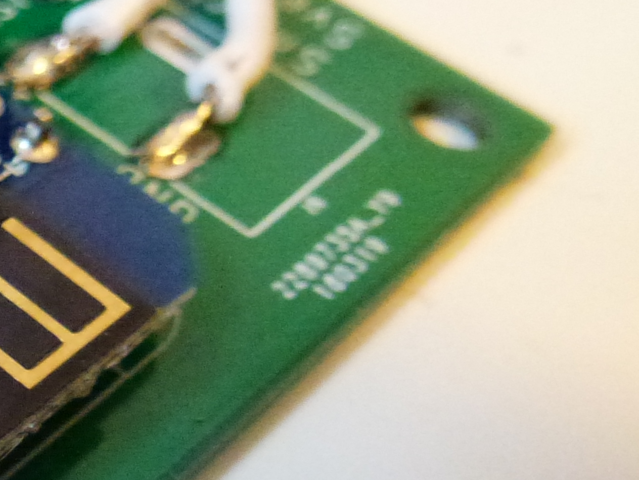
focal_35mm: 82
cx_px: -431
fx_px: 1514
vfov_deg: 17.8
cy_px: 395
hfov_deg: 19.4
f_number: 3.3
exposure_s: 1/50
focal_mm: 4.3
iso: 800
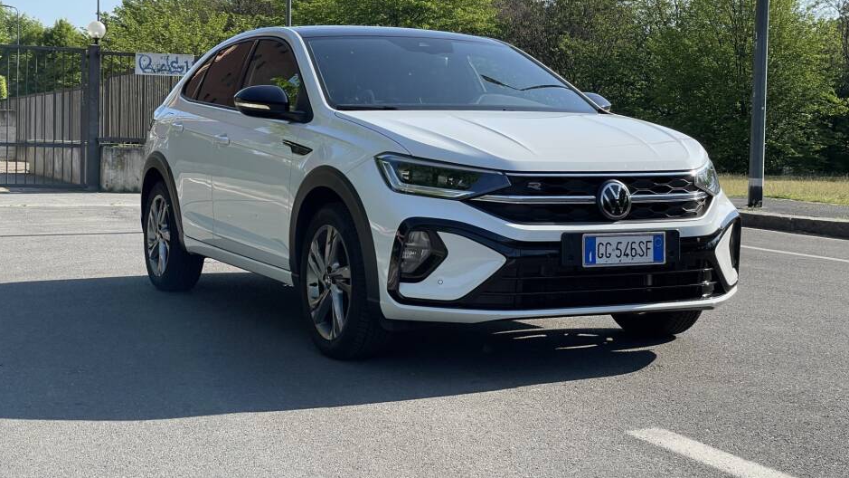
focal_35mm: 57
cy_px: 201
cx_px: 423
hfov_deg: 36.6
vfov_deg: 21.1
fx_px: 1283
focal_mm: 6
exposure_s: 1/1043
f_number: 2
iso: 25
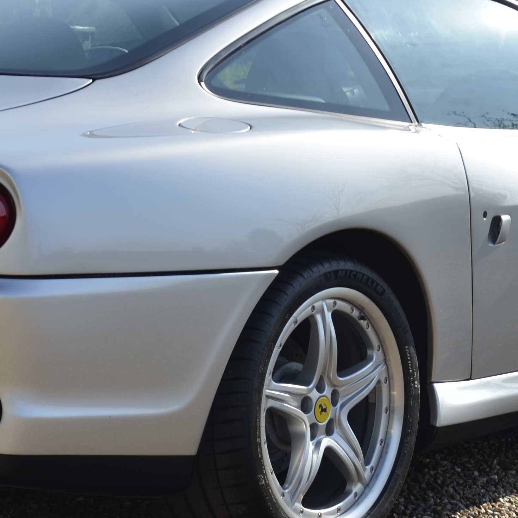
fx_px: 2743
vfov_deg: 10.8
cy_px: 263
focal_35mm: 162
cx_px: 195
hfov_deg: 10.8
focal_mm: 38
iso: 100
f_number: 6.3
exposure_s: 1/250
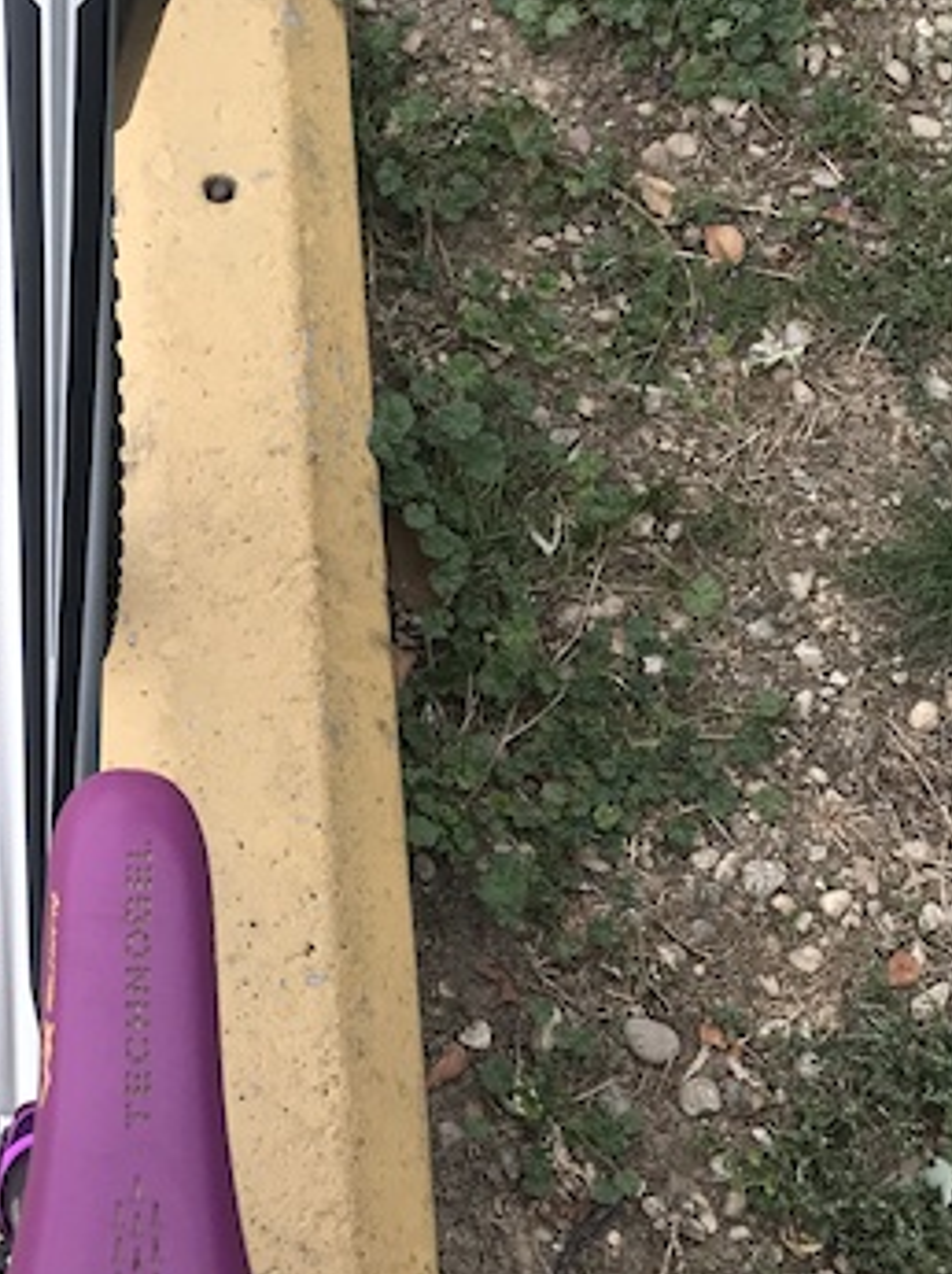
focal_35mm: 65
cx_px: 196
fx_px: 2388
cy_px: 439
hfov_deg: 22.3
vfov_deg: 29.7
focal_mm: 3.99
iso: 20
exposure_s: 1/684
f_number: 1.8
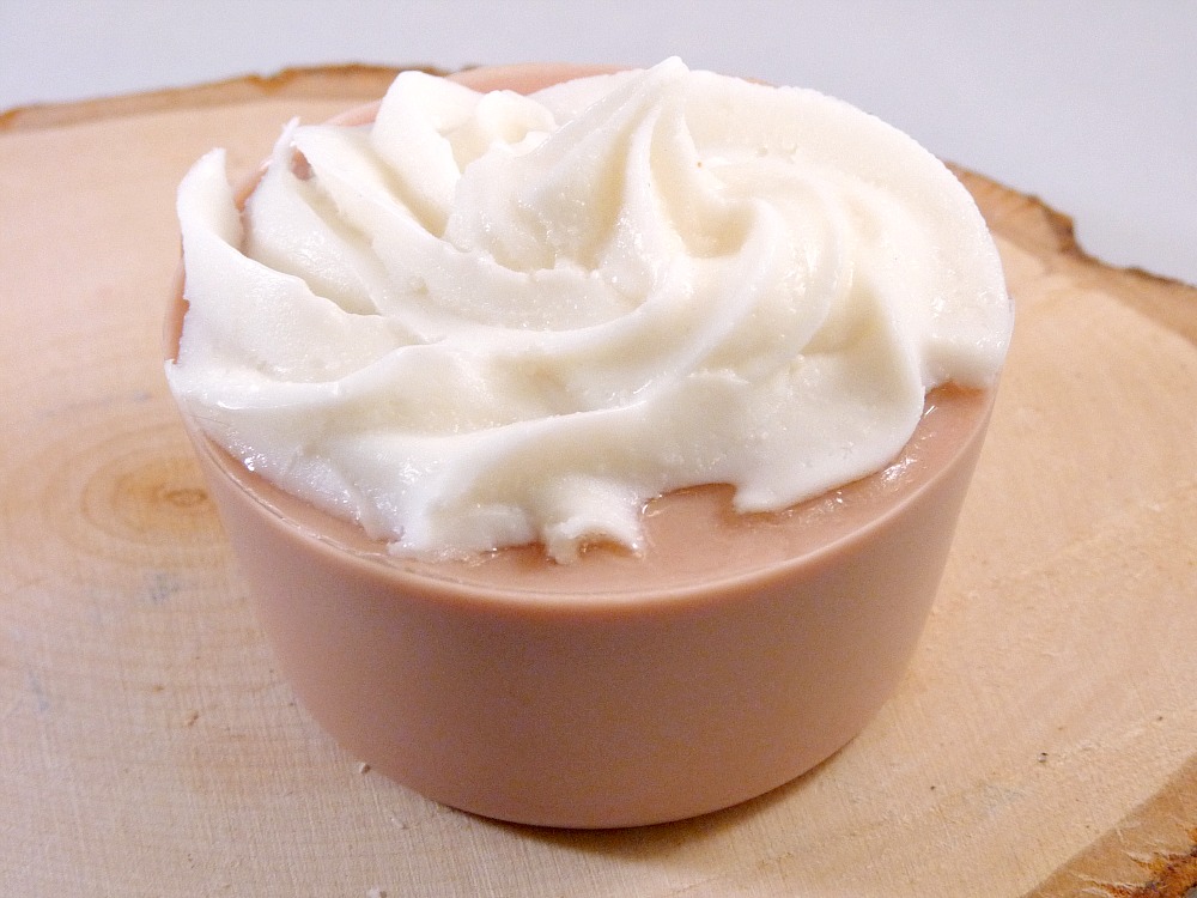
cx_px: 598
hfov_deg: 15.9
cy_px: 449
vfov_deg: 12.0
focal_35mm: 124
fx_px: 4288
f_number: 4.5
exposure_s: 1/40
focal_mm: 18.7
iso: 250
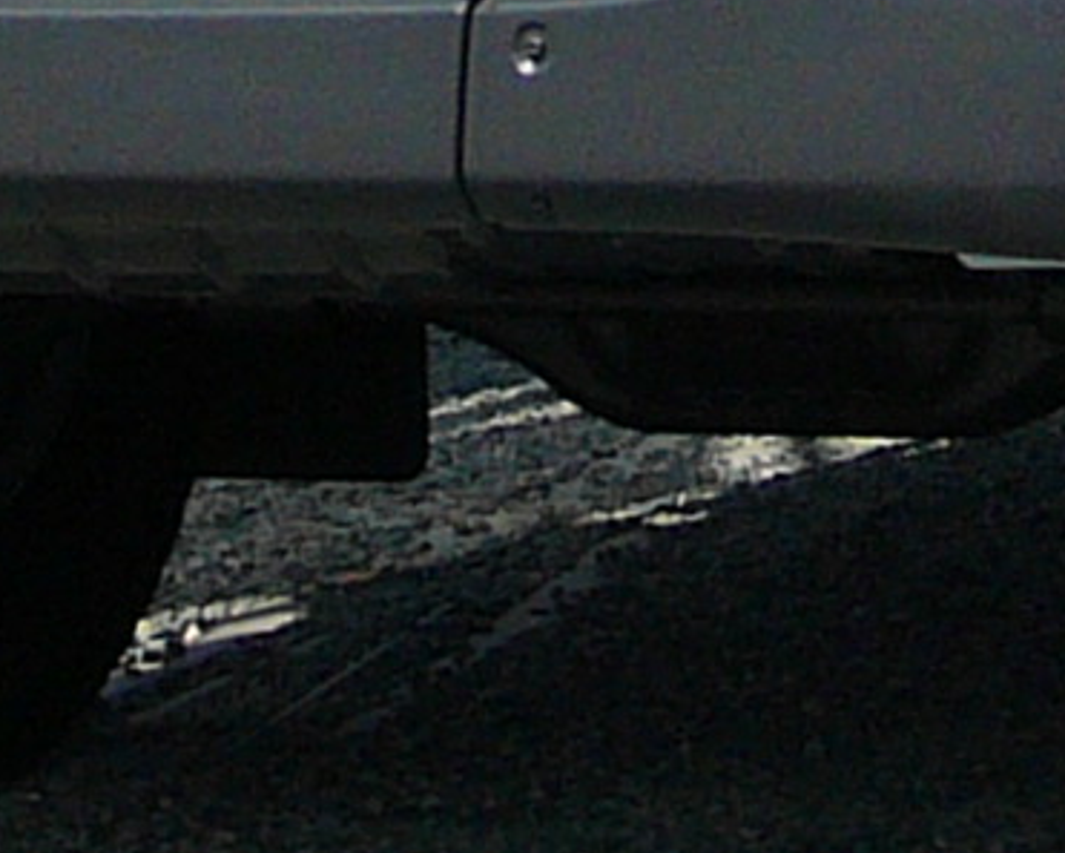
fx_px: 11665
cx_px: 1496
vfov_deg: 4.1
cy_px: -965
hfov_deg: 5.2
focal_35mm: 370
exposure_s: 1/1000
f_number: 3.5
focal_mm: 8.2
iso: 80
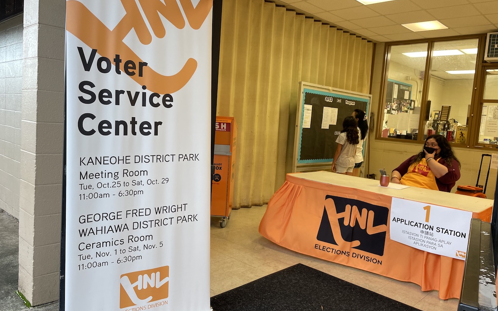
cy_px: 146
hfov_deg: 66.5
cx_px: 248
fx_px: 380
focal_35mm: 28
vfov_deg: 44.5
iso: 80
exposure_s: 1/60
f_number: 1.6
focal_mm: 4.2
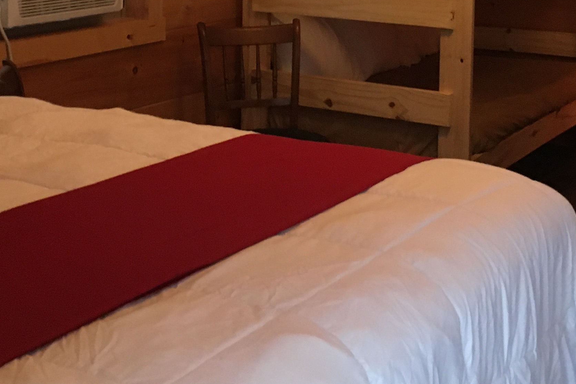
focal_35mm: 73
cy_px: -40
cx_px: 359
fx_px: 1168
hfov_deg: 27.6
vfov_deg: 18.0
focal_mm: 4.15
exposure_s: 1/24
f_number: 2.2
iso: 200
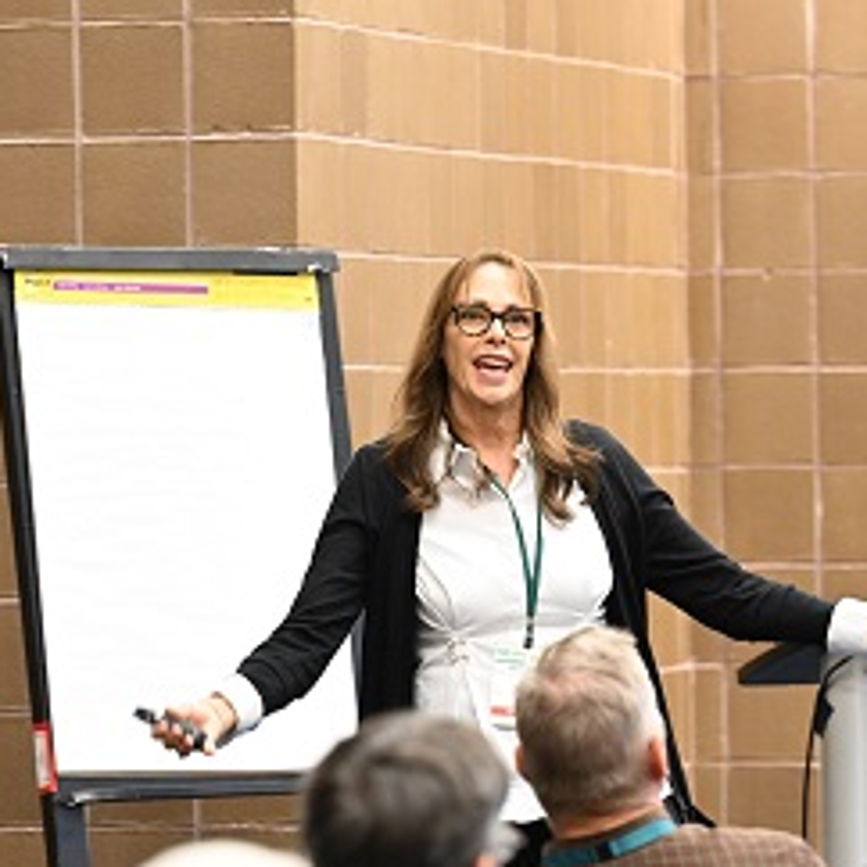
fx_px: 8699
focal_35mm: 307
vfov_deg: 5.7
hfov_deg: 5.7
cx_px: 480
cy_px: 593
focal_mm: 175
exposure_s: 1/160
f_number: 4.5
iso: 5000
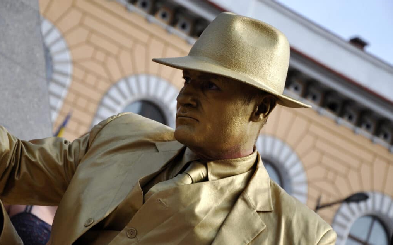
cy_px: 119
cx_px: 196
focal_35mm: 116
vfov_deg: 11.3
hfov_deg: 18.0
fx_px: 1237
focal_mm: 75
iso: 320
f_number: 7.1
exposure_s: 1/800
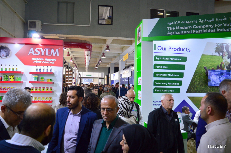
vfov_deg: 43.5
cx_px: 116
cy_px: 76
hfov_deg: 62.0
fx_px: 192
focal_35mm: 30
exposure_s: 1/125
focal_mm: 20
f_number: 3.8
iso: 500
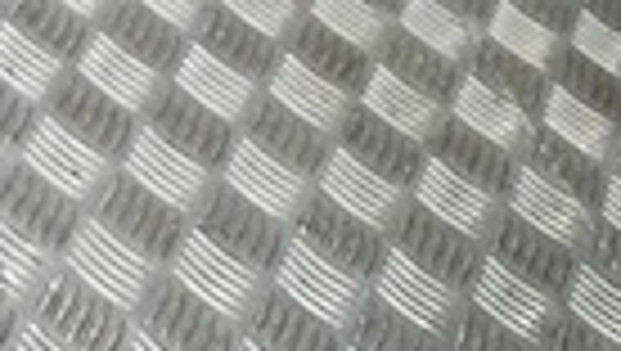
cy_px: -1008
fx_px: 3643
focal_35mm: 221
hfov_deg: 9.0
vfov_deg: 5.0
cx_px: -711
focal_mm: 6.06
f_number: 1.88
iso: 492
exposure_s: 1/50
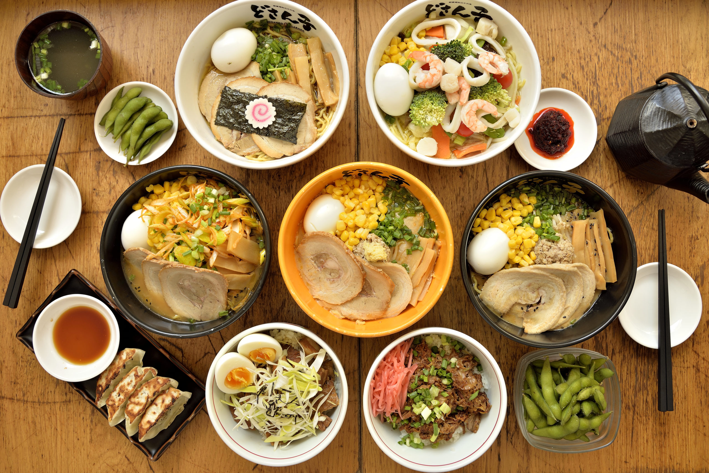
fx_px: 611
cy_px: 236
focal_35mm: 31
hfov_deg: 60.3
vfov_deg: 42.4
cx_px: 354
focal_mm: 31
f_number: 8
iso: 200
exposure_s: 1/20
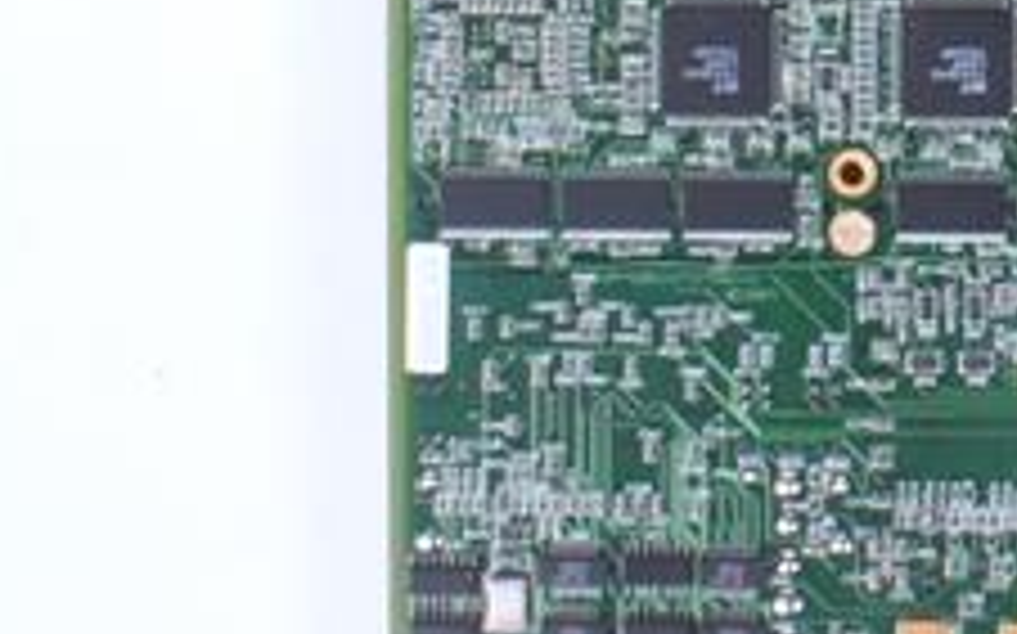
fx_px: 2022
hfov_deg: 24.8
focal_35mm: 73
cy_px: 108
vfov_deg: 17.6
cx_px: 1296
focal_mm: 18
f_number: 16
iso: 200
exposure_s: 1/200
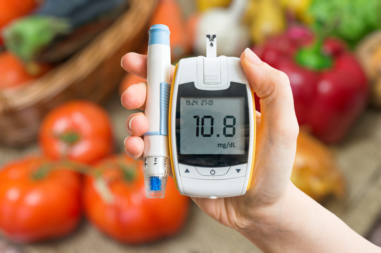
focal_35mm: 36
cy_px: 126
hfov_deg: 53.2
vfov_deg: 36.8
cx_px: 190
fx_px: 381
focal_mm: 24
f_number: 13
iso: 100
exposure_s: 1/160
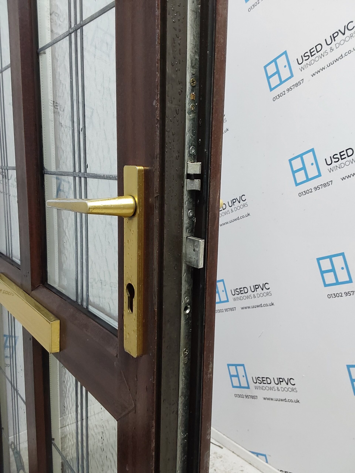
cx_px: 178
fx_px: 383
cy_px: 236
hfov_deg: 49.7
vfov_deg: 63.4
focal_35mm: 28
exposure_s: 1/50
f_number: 1.9
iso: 100
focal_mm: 2.91
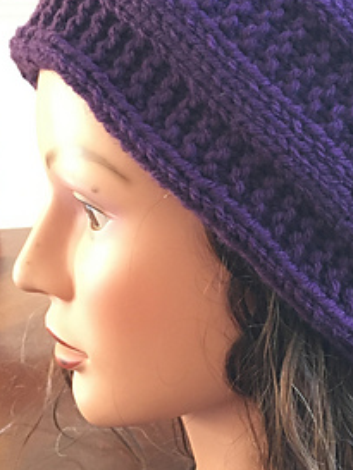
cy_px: 224
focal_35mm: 68
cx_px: 277
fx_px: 924
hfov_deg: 21.4
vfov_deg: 28.5
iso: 400
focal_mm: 4.15
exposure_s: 1/15
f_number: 2.2
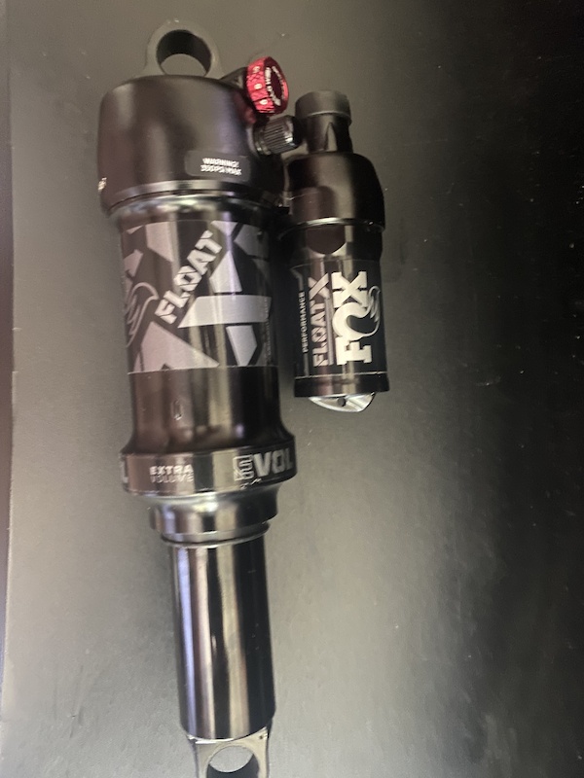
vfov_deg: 67.3
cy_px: 389
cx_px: 292
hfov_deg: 53.1
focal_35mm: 26
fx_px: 585
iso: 500
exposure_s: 1/10
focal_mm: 4.25
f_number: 1.8
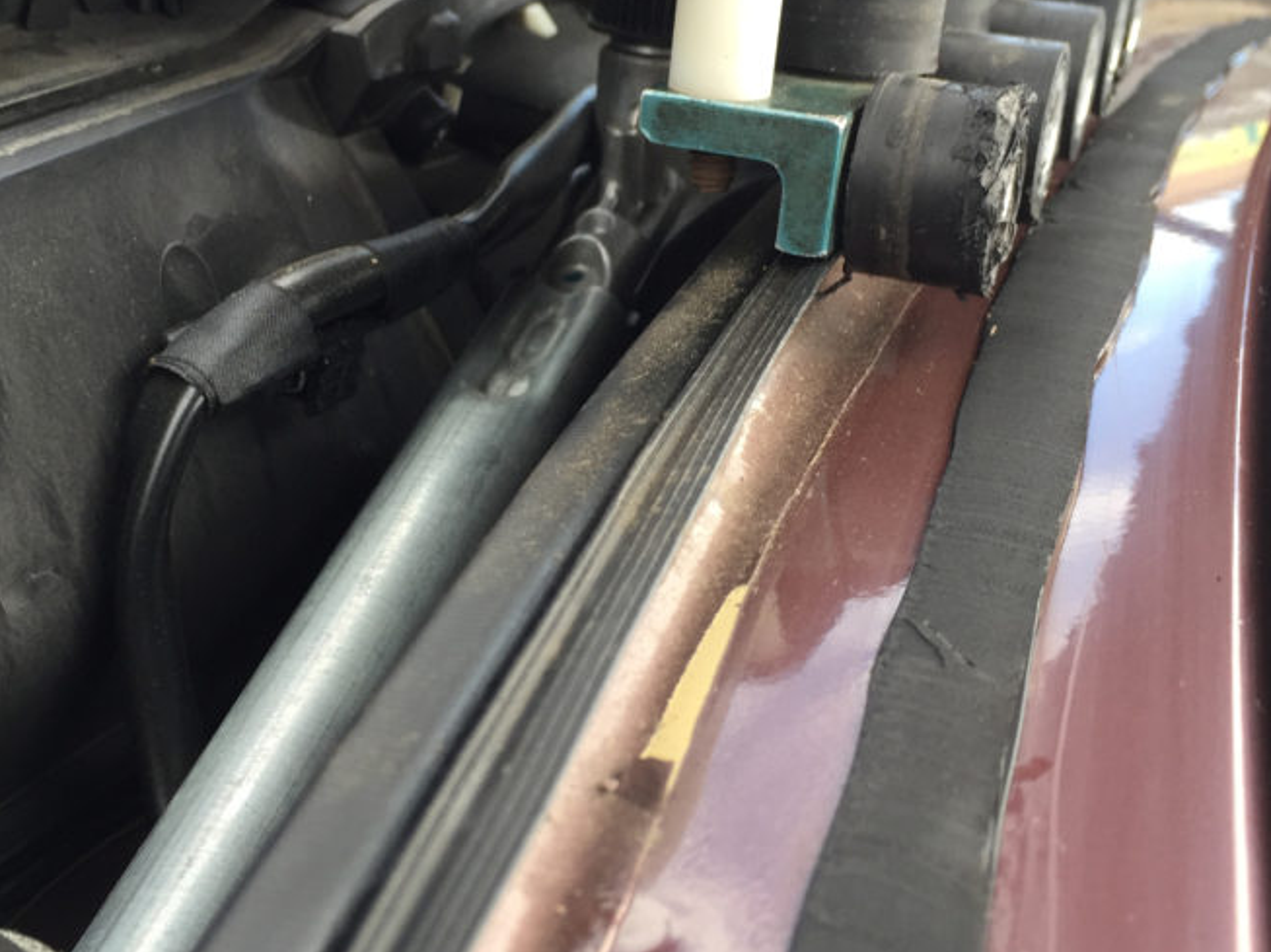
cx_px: 549
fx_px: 1761
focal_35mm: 48
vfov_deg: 30.2
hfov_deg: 39.6
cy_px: 389
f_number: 2.2
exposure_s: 1/120
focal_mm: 4.15
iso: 40
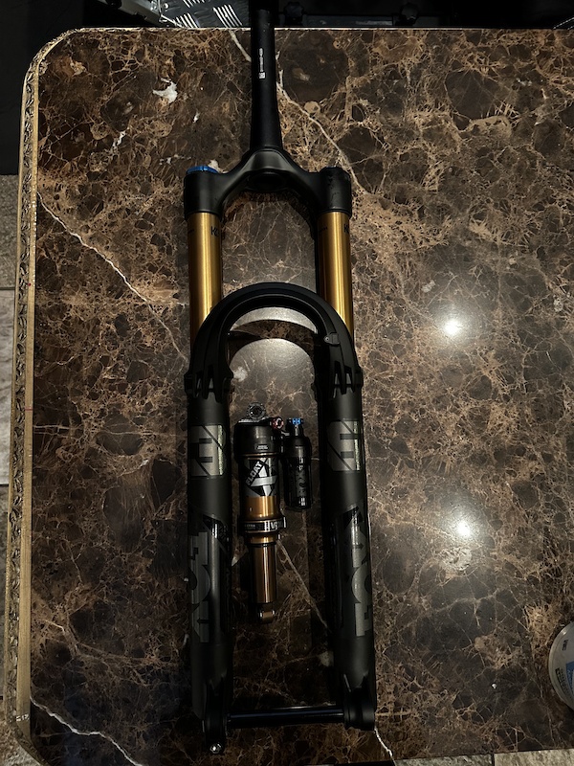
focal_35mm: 24
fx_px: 531
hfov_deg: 56.8
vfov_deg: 71.6
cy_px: 383
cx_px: 287
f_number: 1.78
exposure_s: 1/30
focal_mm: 6.86
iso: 1000
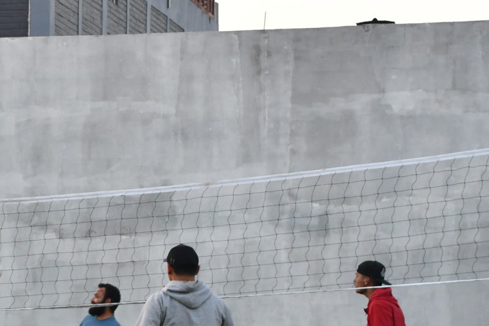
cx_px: 15
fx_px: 2078
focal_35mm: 153
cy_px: 283
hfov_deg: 13.3
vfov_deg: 8.9
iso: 720
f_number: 4.5
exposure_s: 1/250
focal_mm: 40
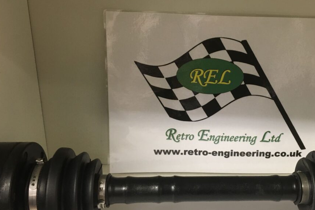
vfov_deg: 31.9
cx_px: 197
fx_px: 368
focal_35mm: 42
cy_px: 110
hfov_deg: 46.0
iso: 125
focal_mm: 4.15
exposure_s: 1/33
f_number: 2.2
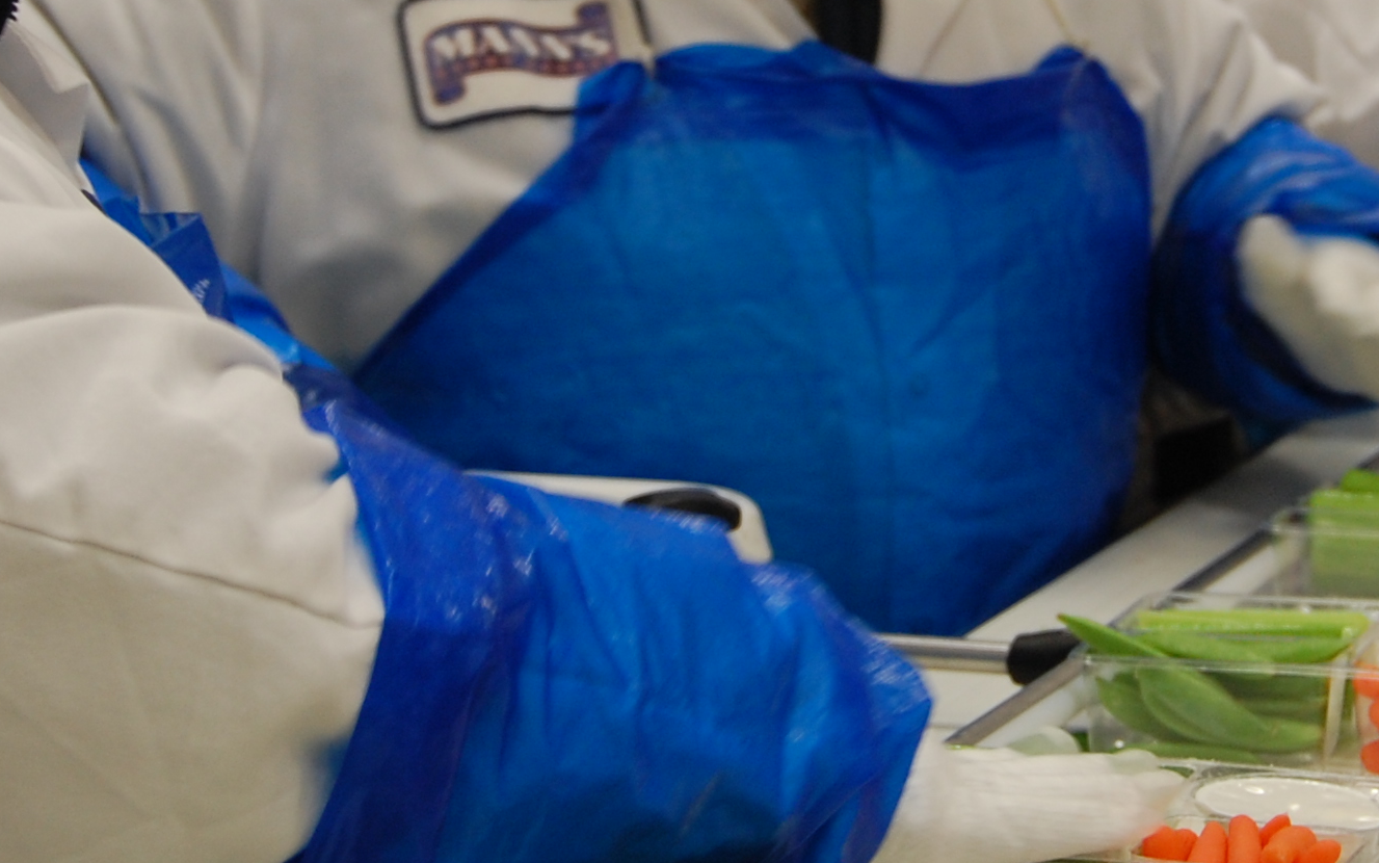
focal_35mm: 121
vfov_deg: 10.8
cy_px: 109
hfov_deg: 17.2
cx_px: 803
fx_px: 4554
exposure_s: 1/50
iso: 400
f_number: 4.8
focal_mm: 35
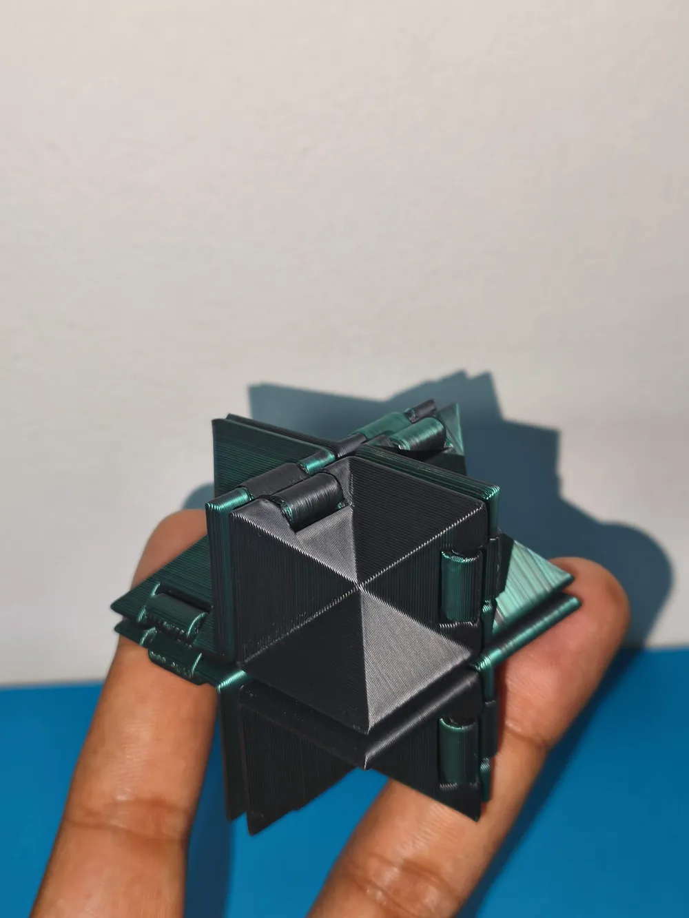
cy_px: 459
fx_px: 1327
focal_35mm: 50
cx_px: 344
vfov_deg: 38.2
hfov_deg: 29.1
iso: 250
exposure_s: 1/60
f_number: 1.7
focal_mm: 5.35
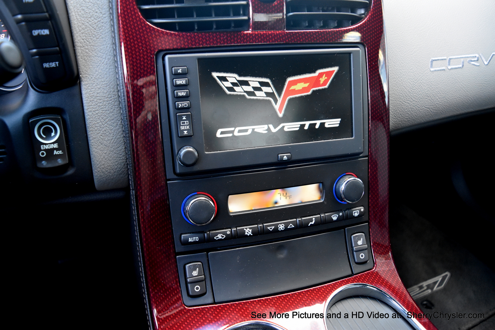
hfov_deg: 67.4
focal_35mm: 27
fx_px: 371
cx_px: 248
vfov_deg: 47.9
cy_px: 165
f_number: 3.5
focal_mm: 18
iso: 2500
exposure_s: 1/60
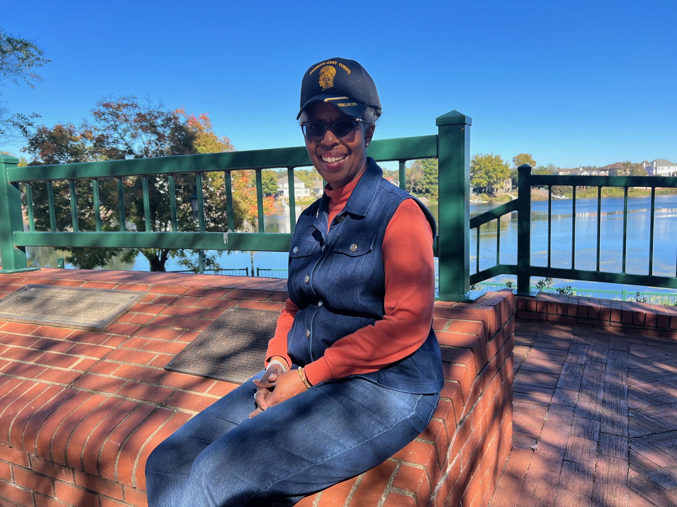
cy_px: 254
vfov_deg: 53.1
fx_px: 508
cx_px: 338
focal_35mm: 26
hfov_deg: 67.3
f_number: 1.5
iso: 50
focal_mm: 5.7
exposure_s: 1/1238
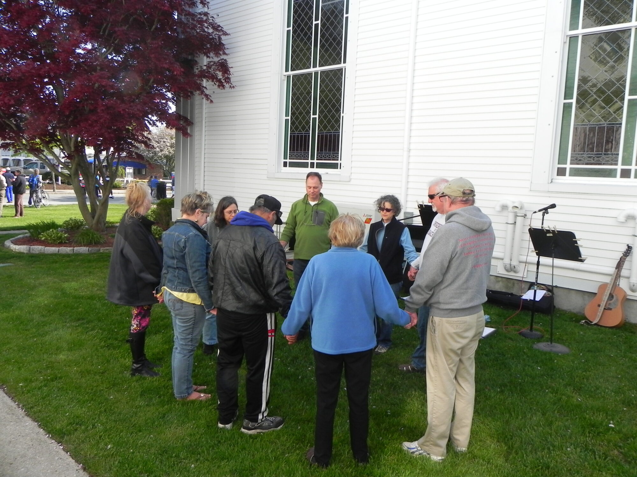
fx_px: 478
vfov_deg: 53.1
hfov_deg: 67.3
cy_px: 238
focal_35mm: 26
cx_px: 318
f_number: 5.6
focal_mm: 4.6
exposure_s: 1/250
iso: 160
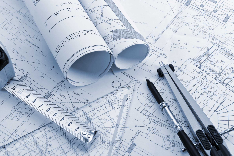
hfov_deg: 28.8
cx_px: 117
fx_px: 455
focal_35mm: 70
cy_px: 78
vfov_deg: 19.5
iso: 100
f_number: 22
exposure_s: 1/125
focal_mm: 70
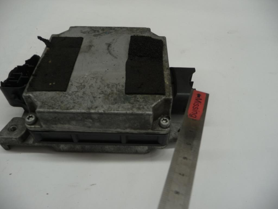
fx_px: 225
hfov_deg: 63.4
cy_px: 104
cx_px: 139
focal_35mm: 28
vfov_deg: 49.7
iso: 125
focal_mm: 4.7
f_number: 3.3
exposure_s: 1/30
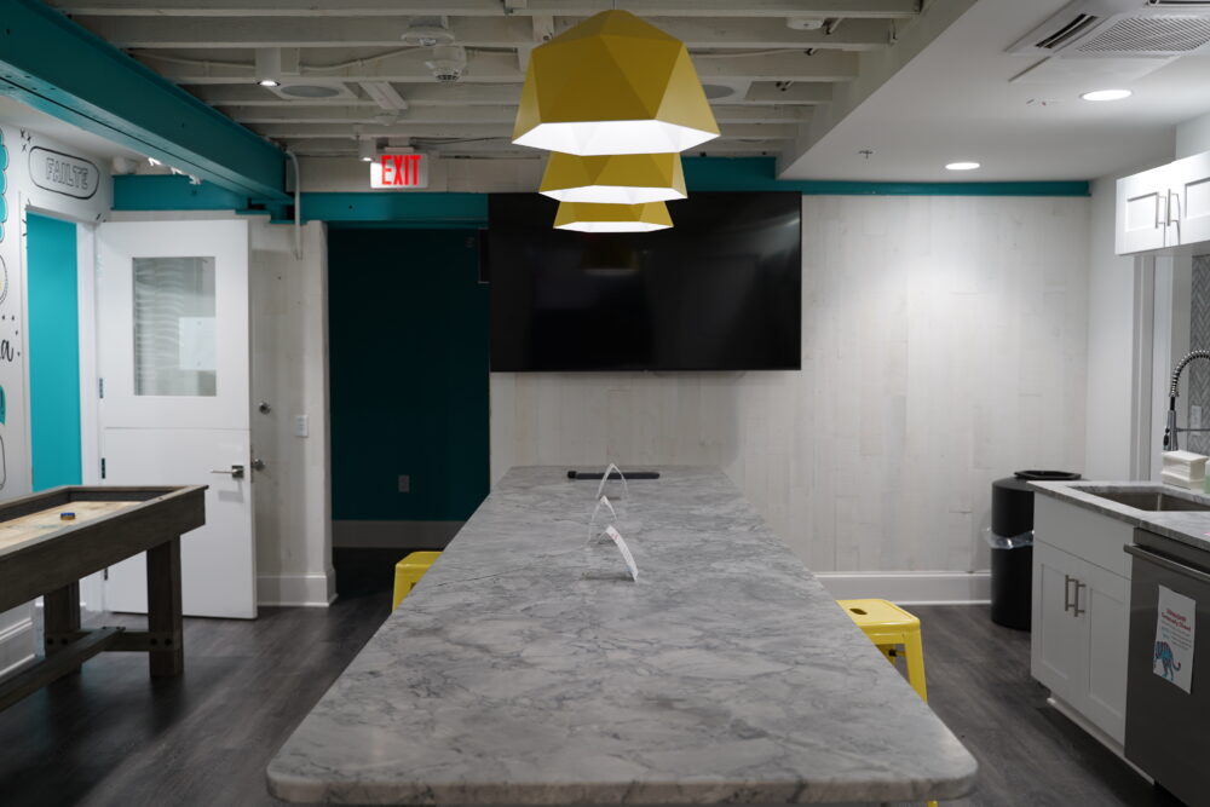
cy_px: 404
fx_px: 1143
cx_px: 605
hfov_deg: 55.8
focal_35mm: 34
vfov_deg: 38.9
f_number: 3.2
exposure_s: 1/50
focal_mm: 34
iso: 100
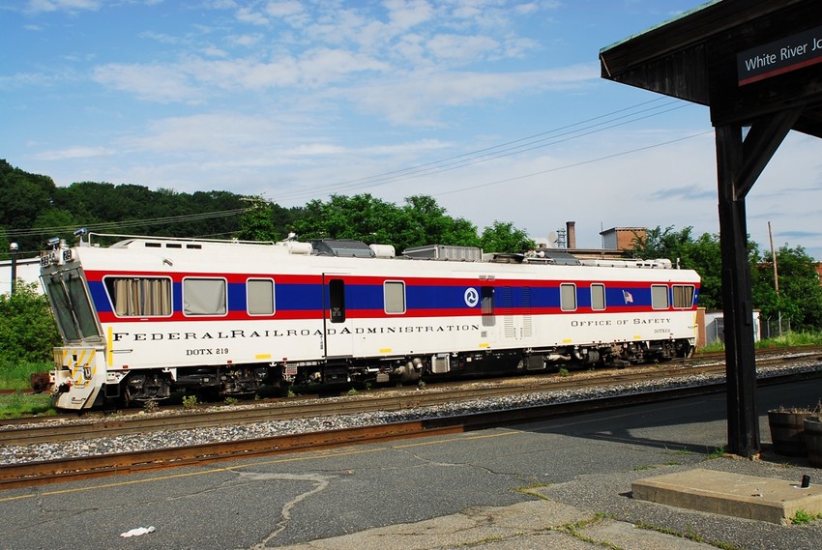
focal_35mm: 36
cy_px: 275
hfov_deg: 53.1
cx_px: 411
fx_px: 823
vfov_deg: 37.0
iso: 100
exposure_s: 1/250
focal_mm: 24
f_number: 7.1
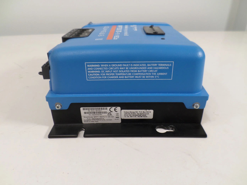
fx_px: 178
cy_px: 92
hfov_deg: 69.4
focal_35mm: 25
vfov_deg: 54.9
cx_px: 124
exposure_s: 1/45
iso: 80
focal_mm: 4.5
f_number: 2.5
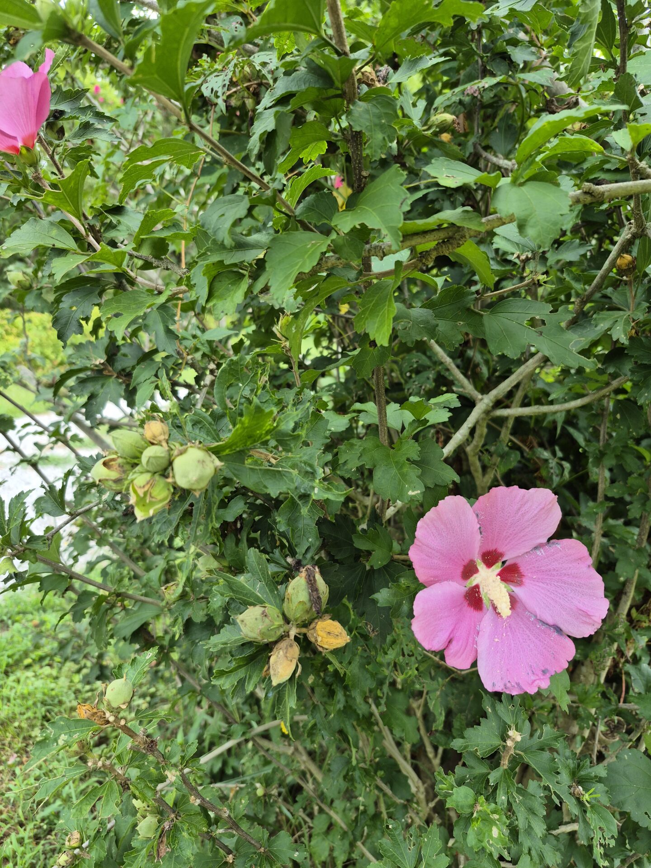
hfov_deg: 58.9
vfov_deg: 73.9
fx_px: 577
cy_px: 434
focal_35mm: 23
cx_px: 326
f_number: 1.8
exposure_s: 1/192
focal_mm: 5.4
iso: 25
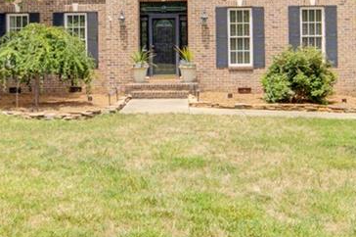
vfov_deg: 29.0
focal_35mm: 45
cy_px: 41
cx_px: 188
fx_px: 445
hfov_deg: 43.6
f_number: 8
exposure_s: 1/1000
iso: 800
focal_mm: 11
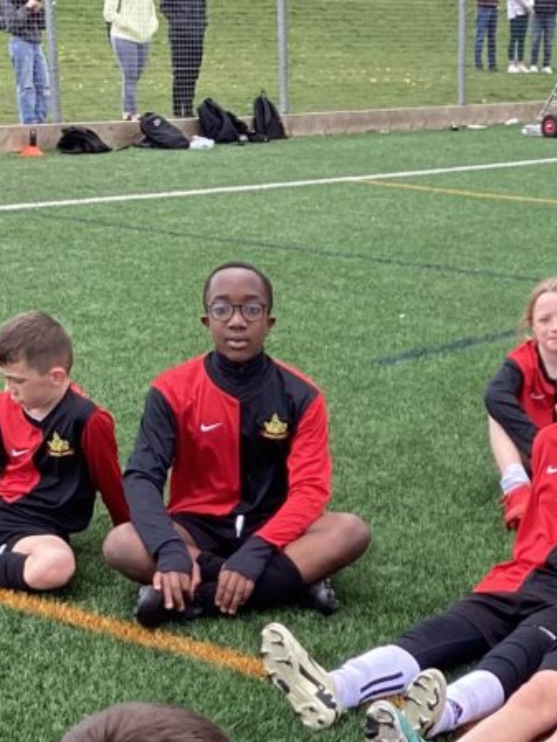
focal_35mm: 87
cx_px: 478
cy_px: 728
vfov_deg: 21.7
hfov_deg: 16.8
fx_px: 1866
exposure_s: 1/162
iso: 25
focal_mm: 3.3
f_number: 2.4
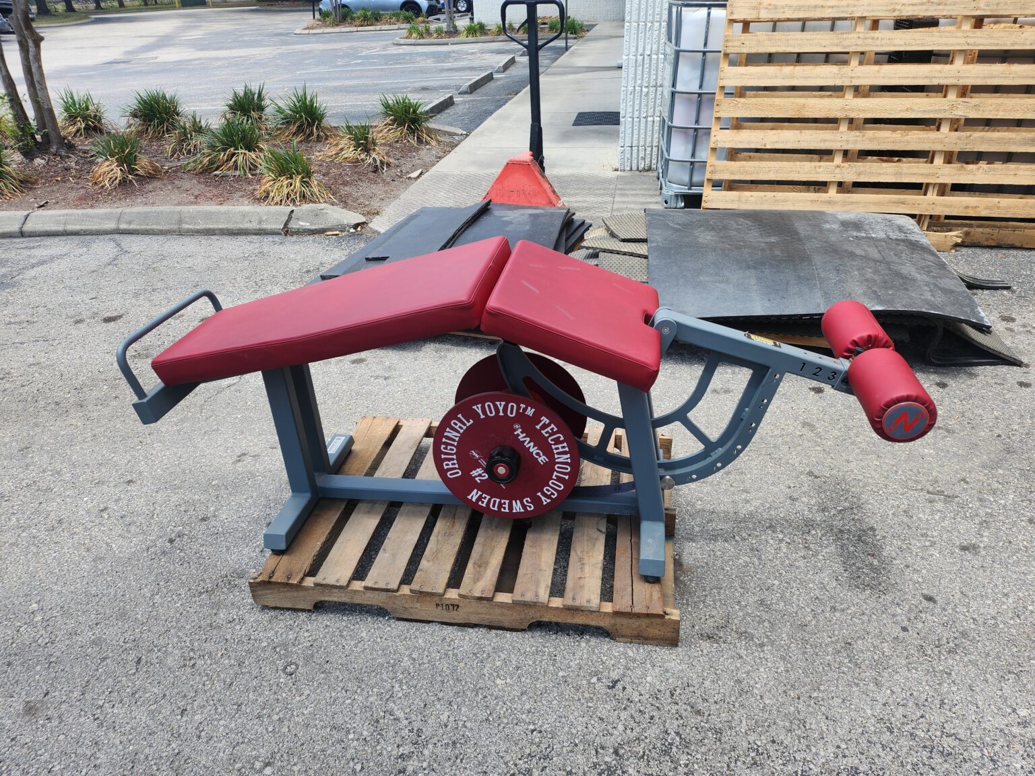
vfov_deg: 56.8
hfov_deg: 71.6
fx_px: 718
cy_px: 388
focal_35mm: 24
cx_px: 518
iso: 50
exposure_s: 1/1011
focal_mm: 5
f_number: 1.8
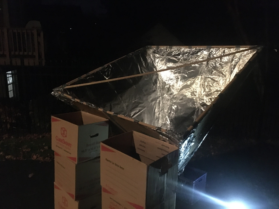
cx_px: 140
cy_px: 104
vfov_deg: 48.2
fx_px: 234
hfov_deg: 61.7
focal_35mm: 29
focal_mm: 4.15
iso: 1250
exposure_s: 1/15
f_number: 2.2
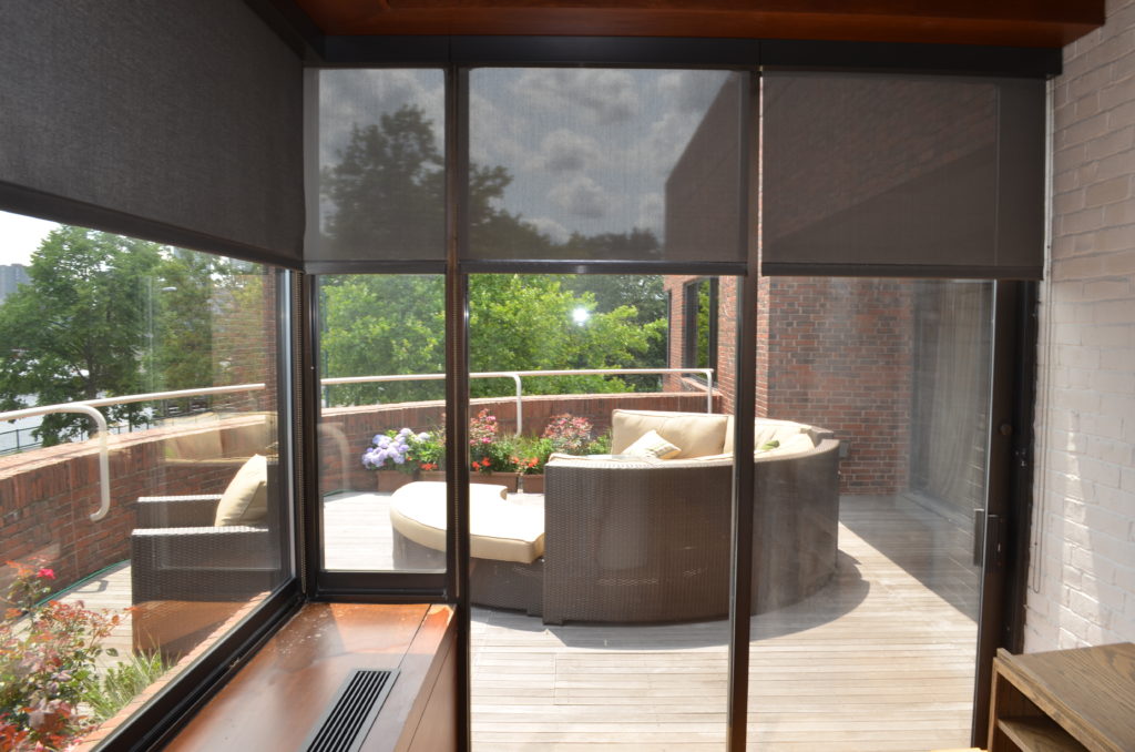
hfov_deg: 67.5
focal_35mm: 27
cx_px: 568
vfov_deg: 47.7
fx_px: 849
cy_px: 376
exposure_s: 1/20
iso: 100
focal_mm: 18
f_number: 9
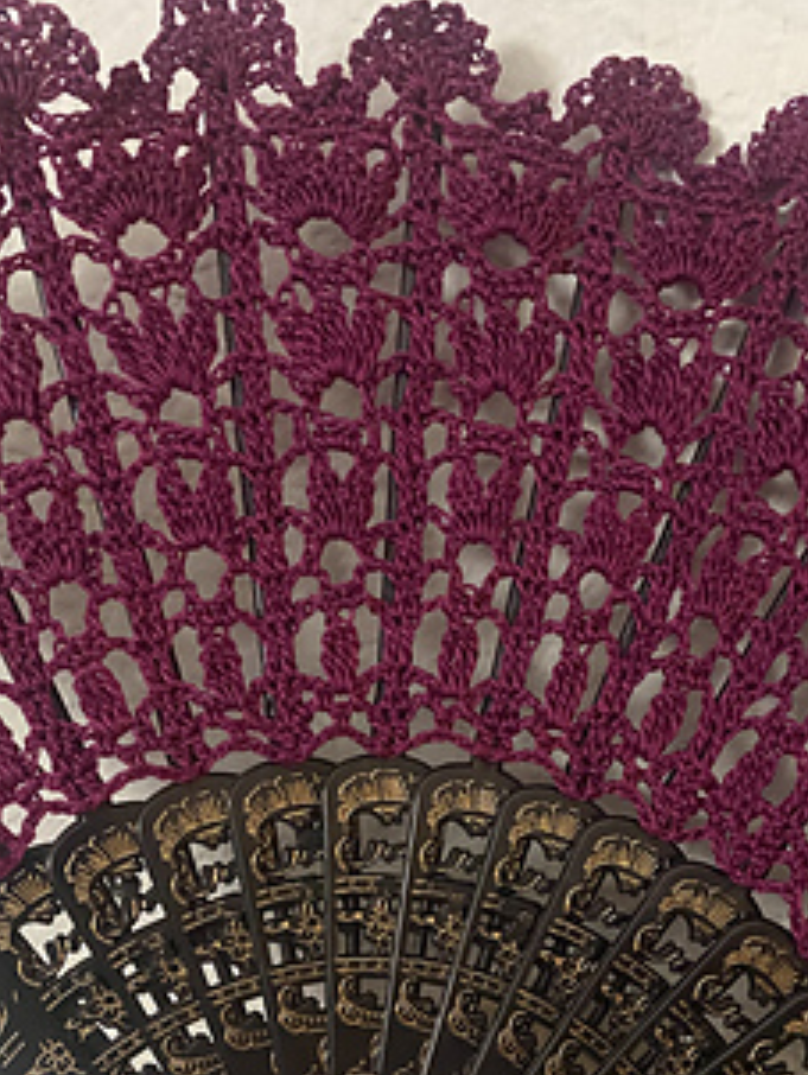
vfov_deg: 42.9
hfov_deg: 33.5
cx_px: 511
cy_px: 762
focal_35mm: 43
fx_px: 1336
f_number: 1.8
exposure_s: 1/30
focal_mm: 4.25
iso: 1000
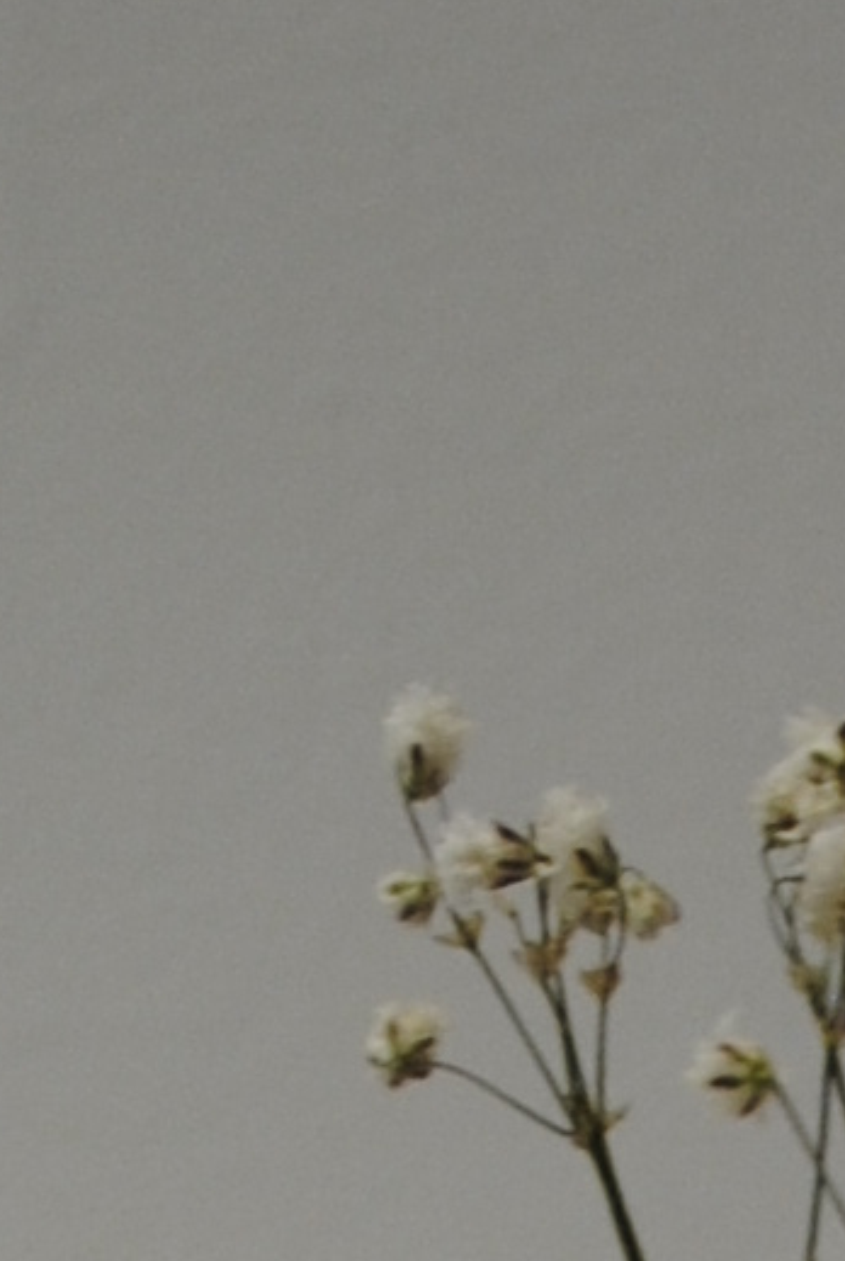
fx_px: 12553
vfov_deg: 5.2
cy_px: 4648
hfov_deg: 3.8
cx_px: 1887
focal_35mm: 358
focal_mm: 32
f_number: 4.8
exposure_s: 1/30
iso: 220
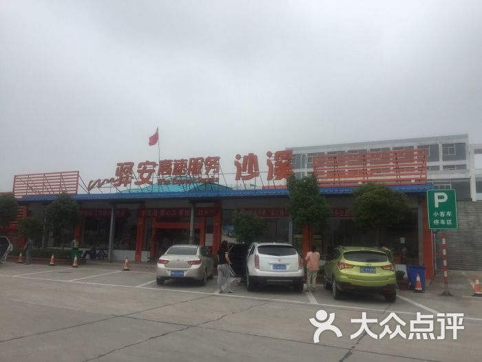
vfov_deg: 48.2
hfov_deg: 61.7
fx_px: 404
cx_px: 241
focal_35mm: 29
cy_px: 181
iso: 32
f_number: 2.2
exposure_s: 1/2326
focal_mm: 4.15
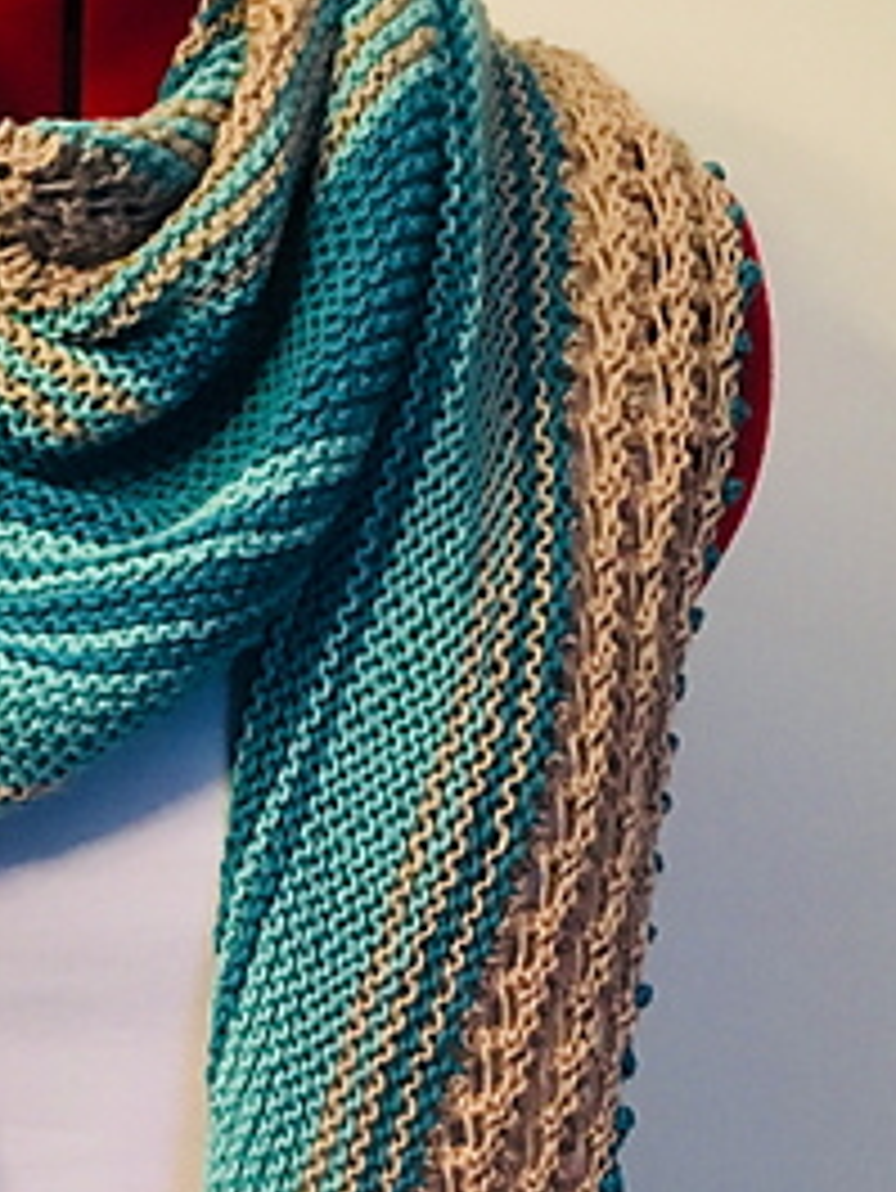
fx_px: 2414
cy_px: 1089
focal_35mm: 70
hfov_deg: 20.7
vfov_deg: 26.8
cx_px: 140
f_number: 2.2
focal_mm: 4.15
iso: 200
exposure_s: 1/20
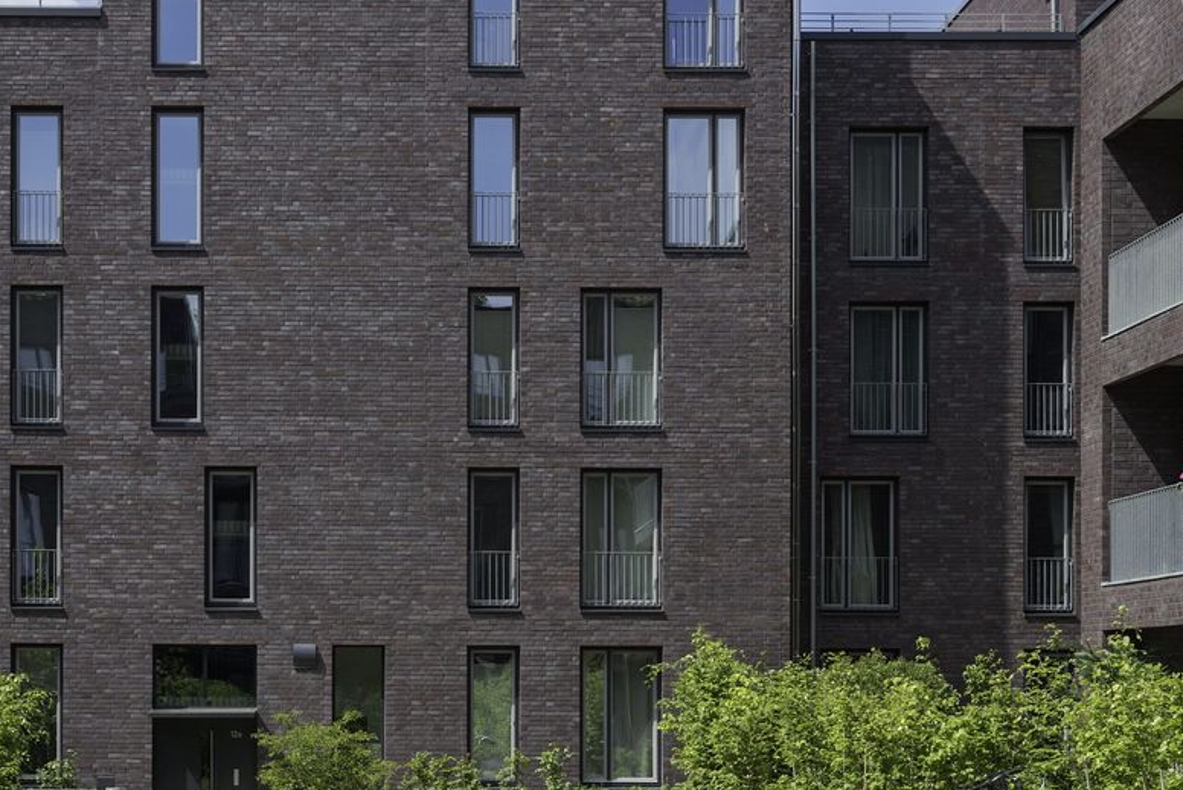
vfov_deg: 16.5
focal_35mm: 83
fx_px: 2728
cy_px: 439
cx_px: 553
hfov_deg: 24.5
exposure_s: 1/180
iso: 100
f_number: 8
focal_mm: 46
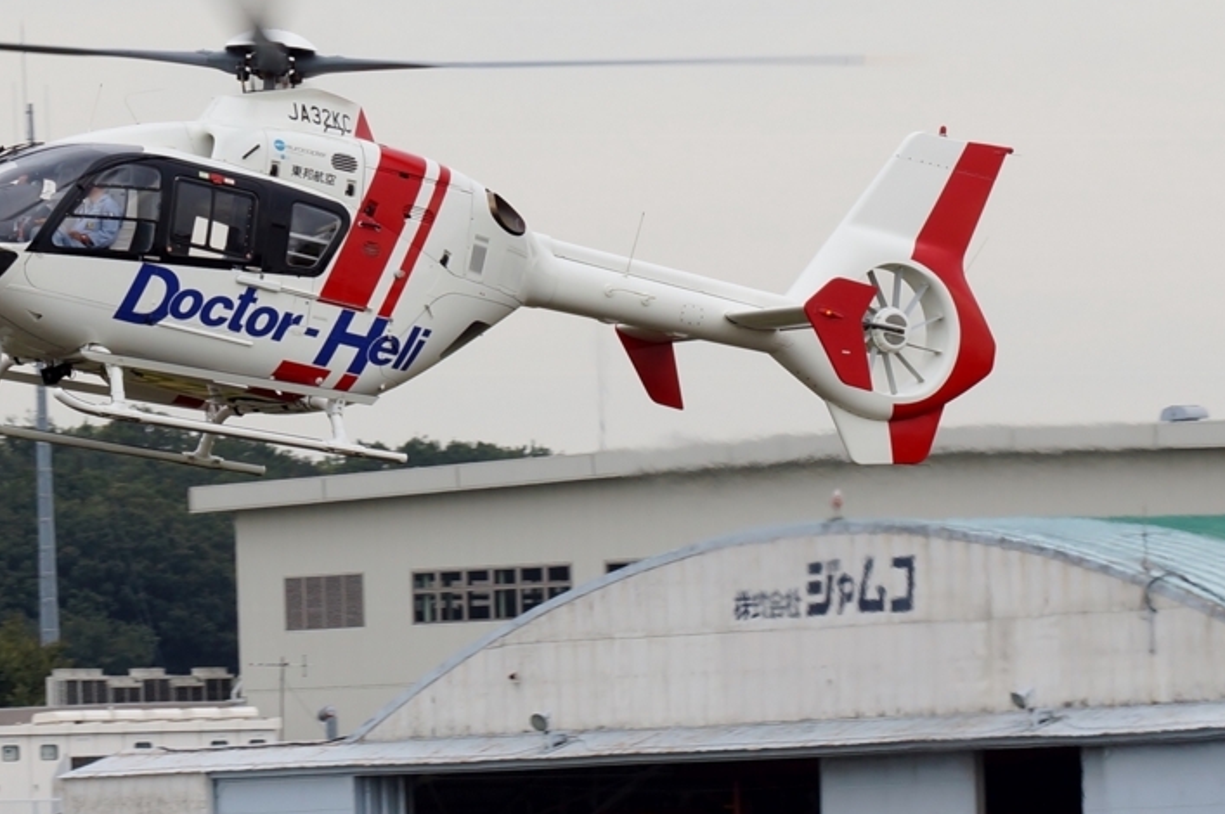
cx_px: 367
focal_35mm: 478
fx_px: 16250
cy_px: 252
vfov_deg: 2.9
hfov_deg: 4.3
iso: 100
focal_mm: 110
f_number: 6.7
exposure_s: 1/250
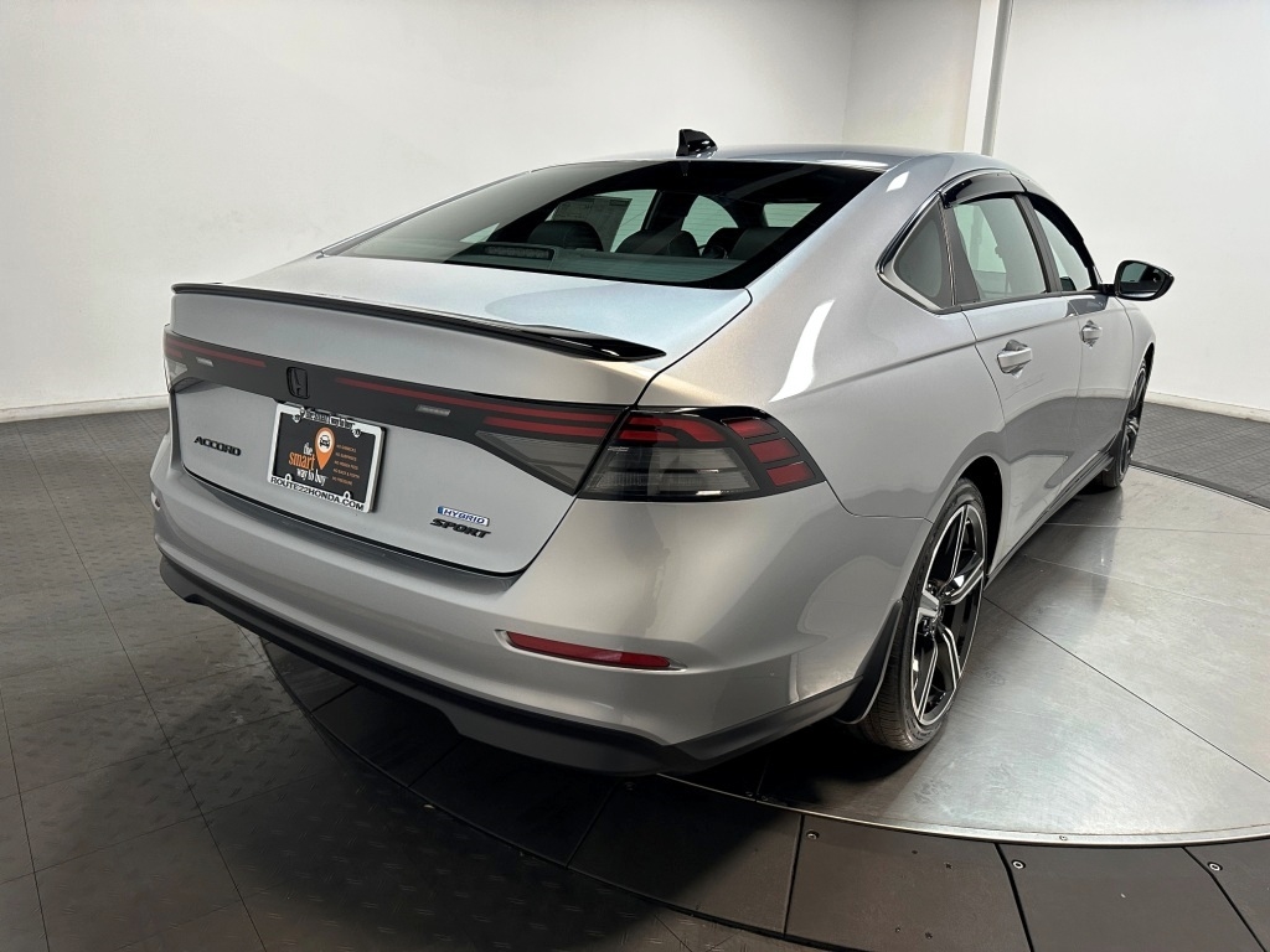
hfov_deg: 71.6
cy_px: 476
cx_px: 635
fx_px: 881
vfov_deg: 56.8
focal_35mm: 24
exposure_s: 1/60
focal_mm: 6.86
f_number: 1.78
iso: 250
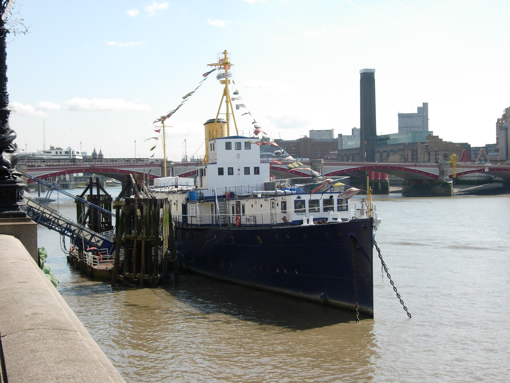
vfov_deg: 24.0
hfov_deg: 31.7
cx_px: 255
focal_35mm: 61
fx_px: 899
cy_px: 192
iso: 79
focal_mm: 12.7
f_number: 5.9
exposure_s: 1/296
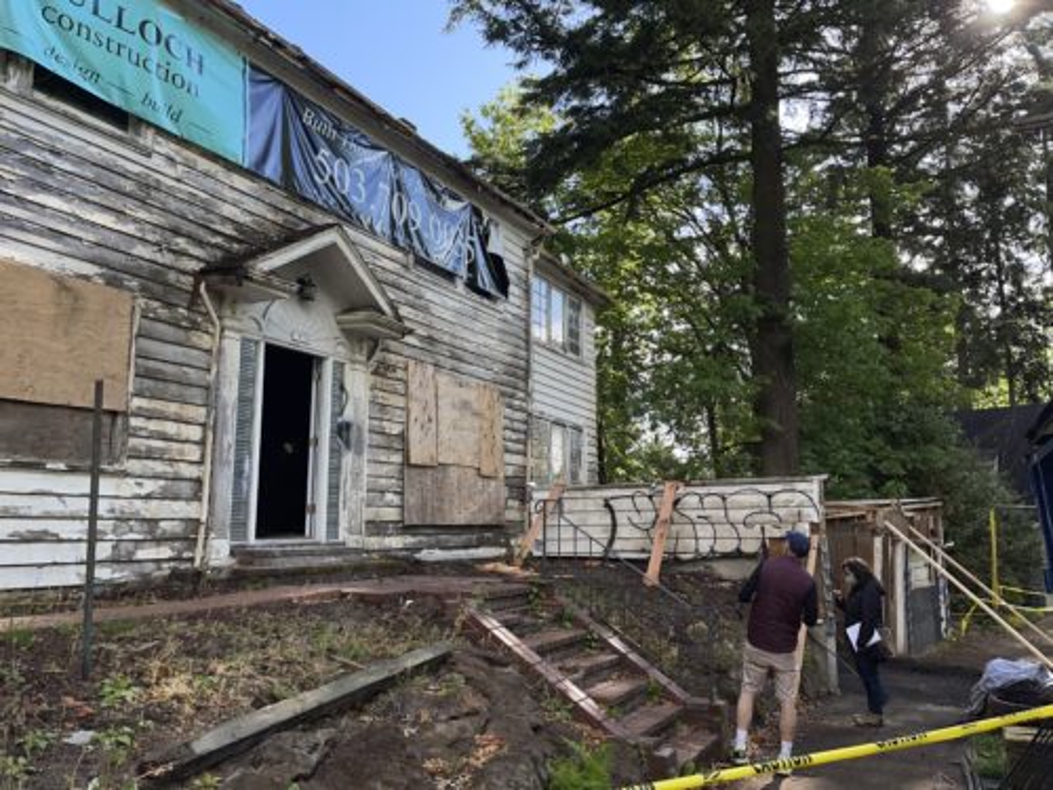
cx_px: 526
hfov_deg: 67.3
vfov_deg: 53.1
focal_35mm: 26
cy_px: 395
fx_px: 791
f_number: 1.6
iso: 32
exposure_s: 1/2387
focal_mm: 5.1
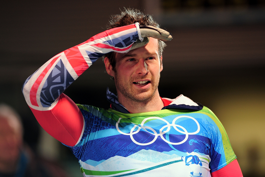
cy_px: 88
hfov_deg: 6.9
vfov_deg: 4.6
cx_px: 132
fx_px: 2208
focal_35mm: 300
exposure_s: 1/1000
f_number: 2.8
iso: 1250
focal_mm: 300
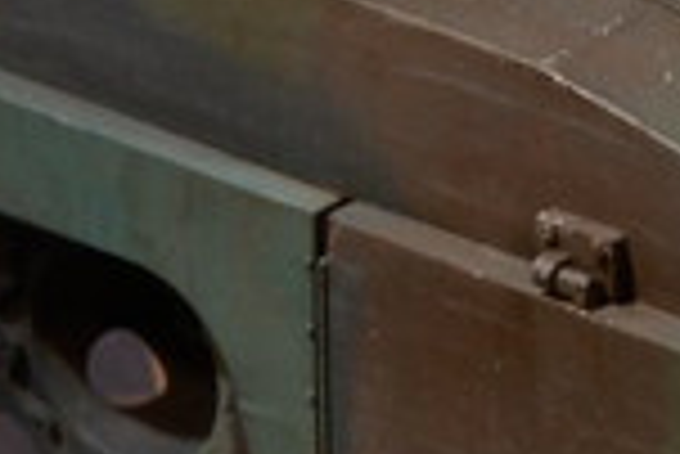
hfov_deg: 2.4
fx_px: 15787
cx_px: 2445
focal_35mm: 835
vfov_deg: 1.7
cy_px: 396
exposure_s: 1/2
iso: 320
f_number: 11
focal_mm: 69.8
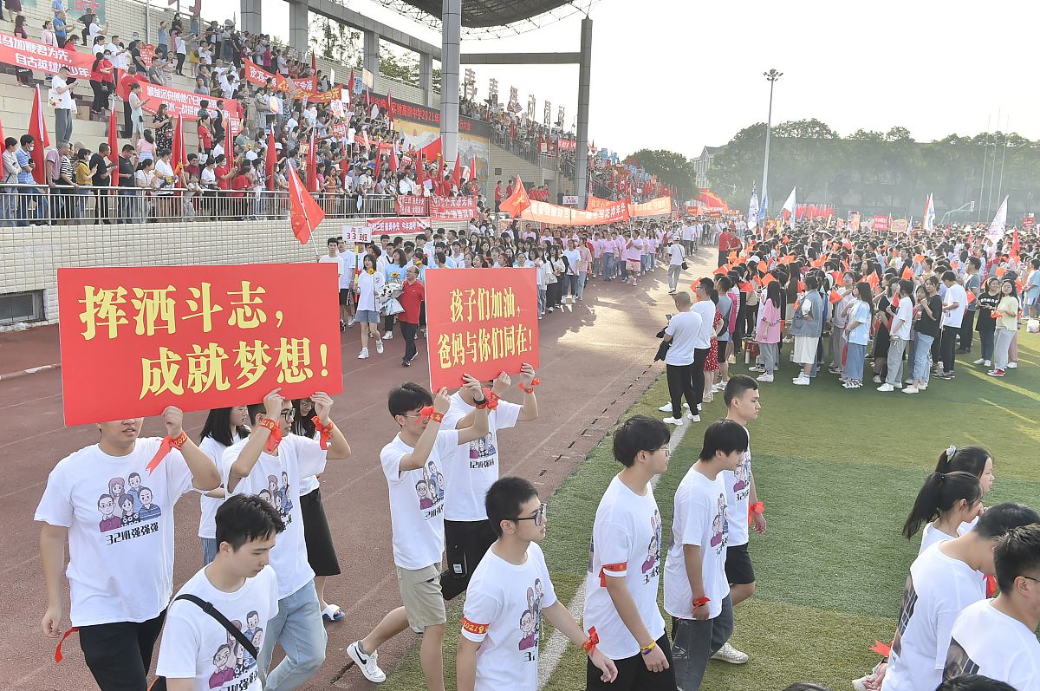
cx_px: 520
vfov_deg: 41.0
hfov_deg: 58.8
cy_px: 346
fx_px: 923
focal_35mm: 32
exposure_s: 1/400
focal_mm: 32
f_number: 7.1
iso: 200
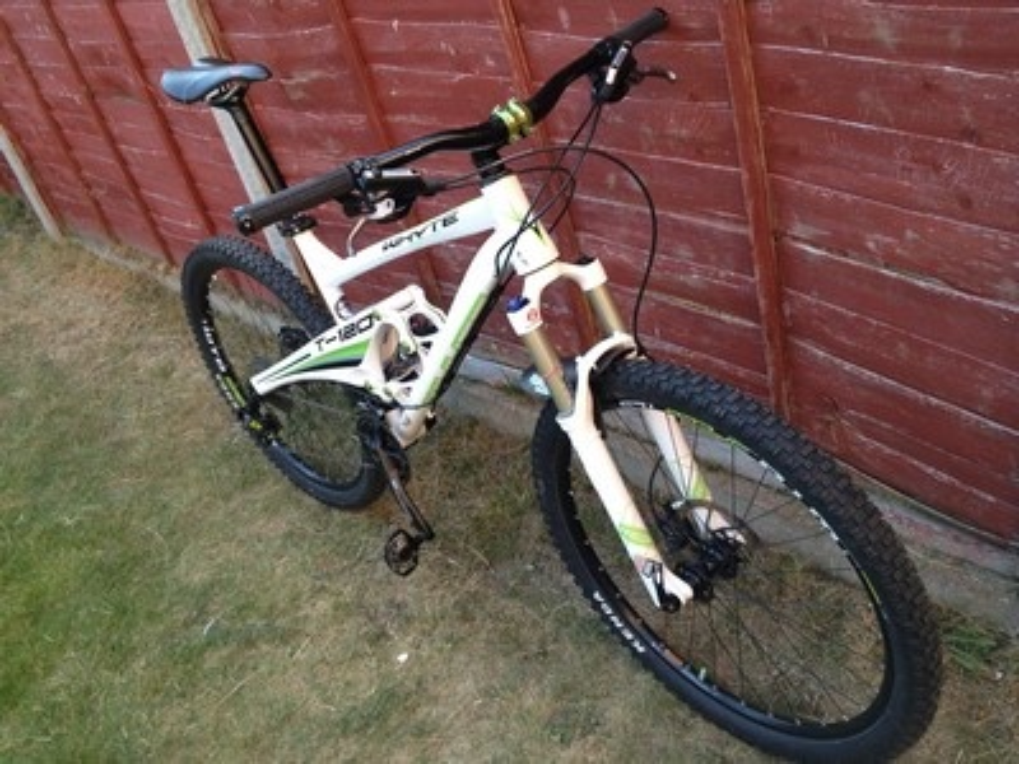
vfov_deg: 40.7
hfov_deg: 52.6
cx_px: 510
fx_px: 1030
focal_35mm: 35
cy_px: 382
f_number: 2.4
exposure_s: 1/60
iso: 64
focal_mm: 4.28
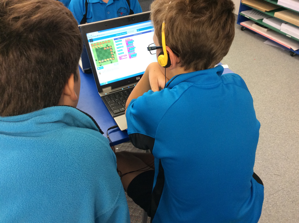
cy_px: 112
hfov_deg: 56.9
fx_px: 276
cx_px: 150
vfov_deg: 44.1
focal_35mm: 32
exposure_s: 1/25
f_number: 2.4
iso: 100
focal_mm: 3.3
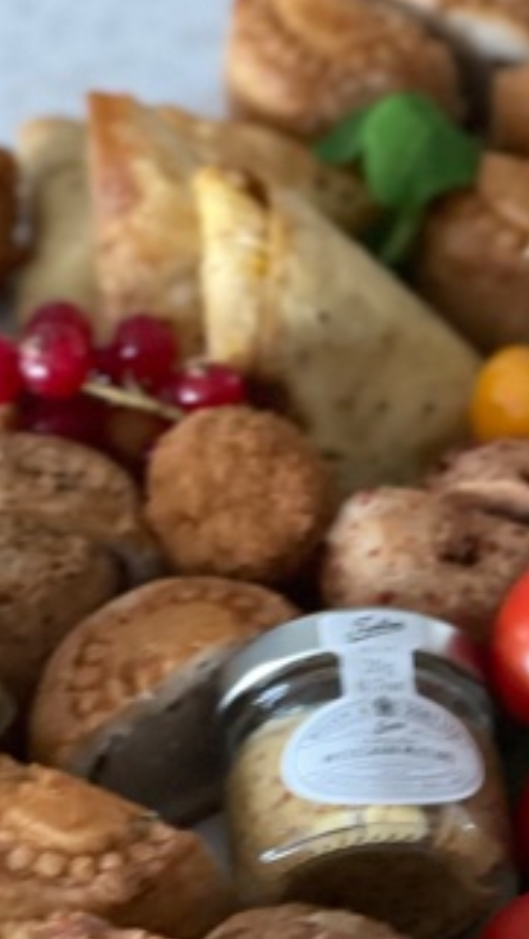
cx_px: 649
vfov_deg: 15.3
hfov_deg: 8.6
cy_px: 822
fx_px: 3460
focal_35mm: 139
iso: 400
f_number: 2.2
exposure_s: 1/18
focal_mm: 7.5
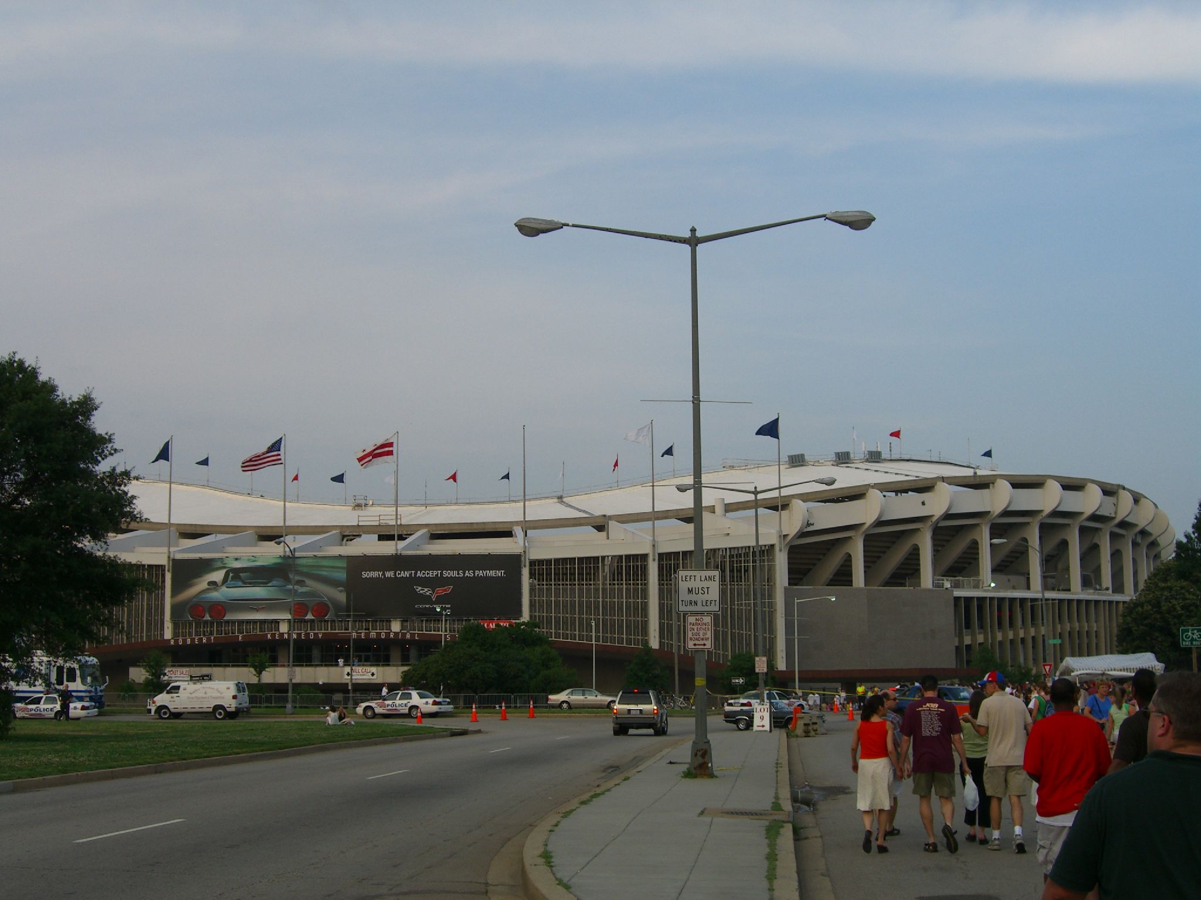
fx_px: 1596
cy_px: 450
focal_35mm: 46
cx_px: 600
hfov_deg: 41.2
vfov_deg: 31.5
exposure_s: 1/320
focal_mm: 9.5
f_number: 4.4
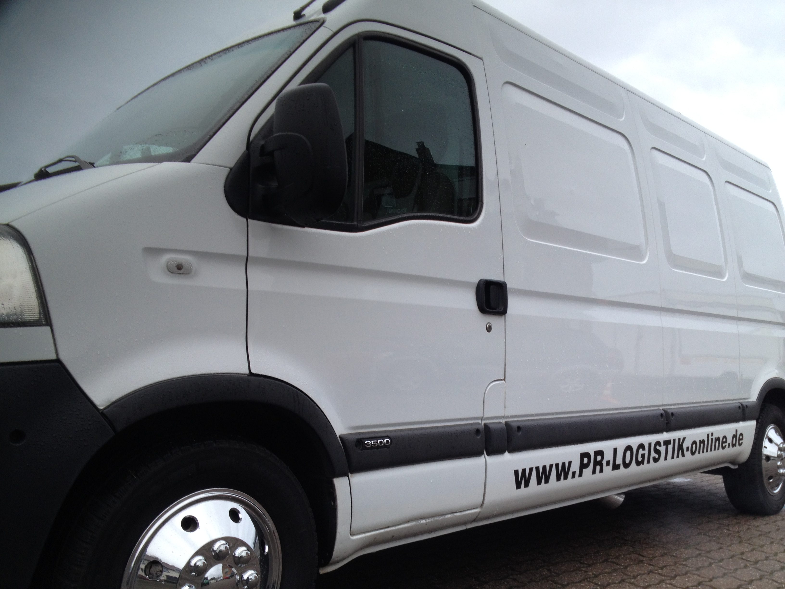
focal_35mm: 35
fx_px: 794
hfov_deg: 52.6
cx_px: 392
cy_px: 294
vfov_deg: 40.7
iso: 50
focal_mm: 4.28
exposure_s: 1/20
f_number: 2.4
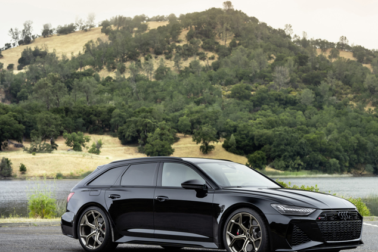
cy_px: 138
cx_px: 201
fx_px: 851
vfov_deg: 16.9
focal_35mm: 81
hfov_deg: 25.0
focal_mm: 50
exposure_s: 1/60
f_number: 3.5
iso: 320
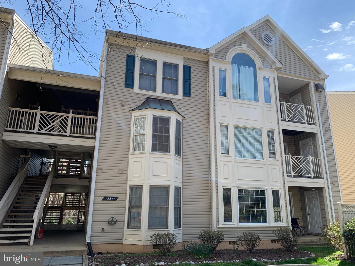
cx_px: 178
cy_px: 133
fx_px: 267
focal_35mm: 26
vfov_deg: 53.1
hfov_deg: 67.3
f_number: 1.8
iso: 25
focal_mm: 4.25
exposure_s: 1/981
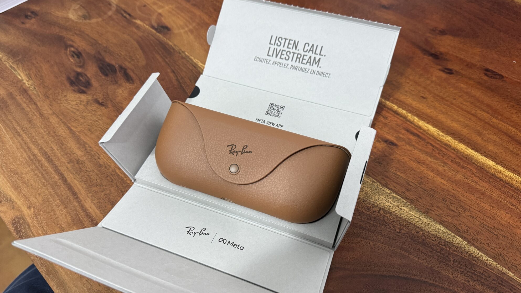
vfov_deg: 42.8
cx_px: 256
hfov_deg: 69.8
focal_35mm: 27
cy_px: 167
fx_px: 373
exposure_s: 1/50
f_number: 1.78
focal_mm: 6.76
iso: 320
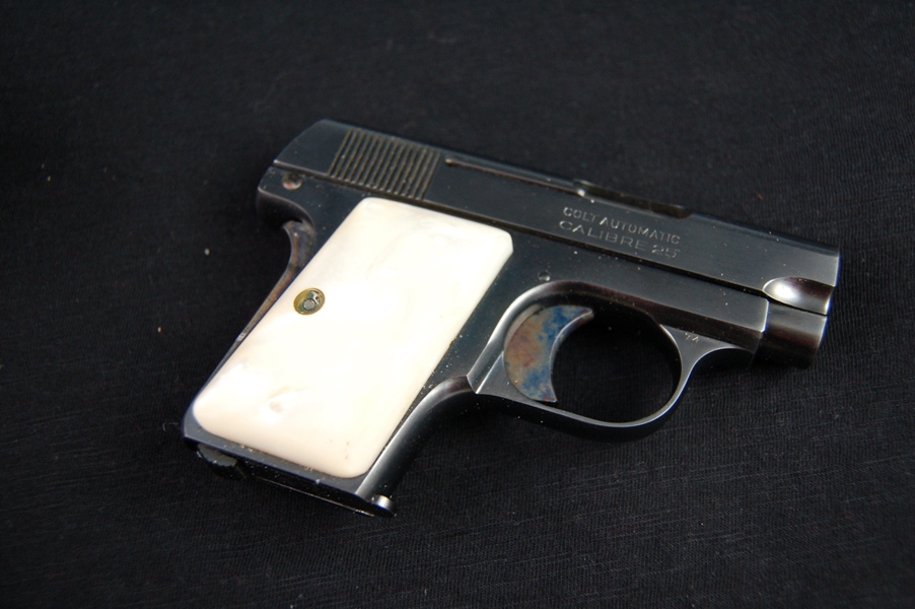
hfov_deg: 53.2
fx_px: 914
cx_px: 458
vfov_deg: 36.8
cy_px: 304
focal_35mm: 36
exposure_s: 1/60
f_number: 4
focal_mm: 24
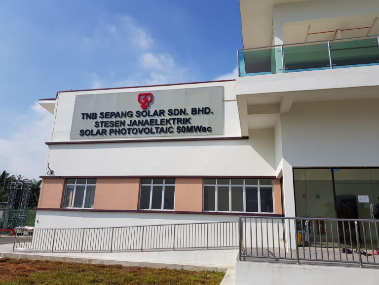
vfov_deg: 53.1
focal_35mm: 26
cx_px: 190
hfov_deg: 67.3
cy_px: 142
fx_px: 285
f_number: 1.7
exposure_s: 1/3384
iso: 40
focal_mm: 4.2
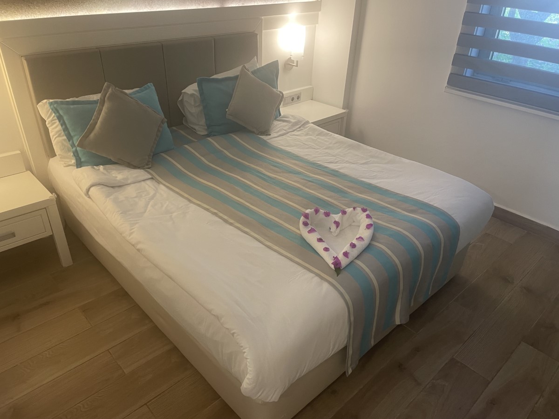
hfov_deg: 67.3
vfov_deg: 53.1
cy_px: 210
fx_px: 420
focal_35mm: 26
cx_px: 280
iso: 125
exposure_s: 1/50
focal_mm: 4.2
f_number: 1.6
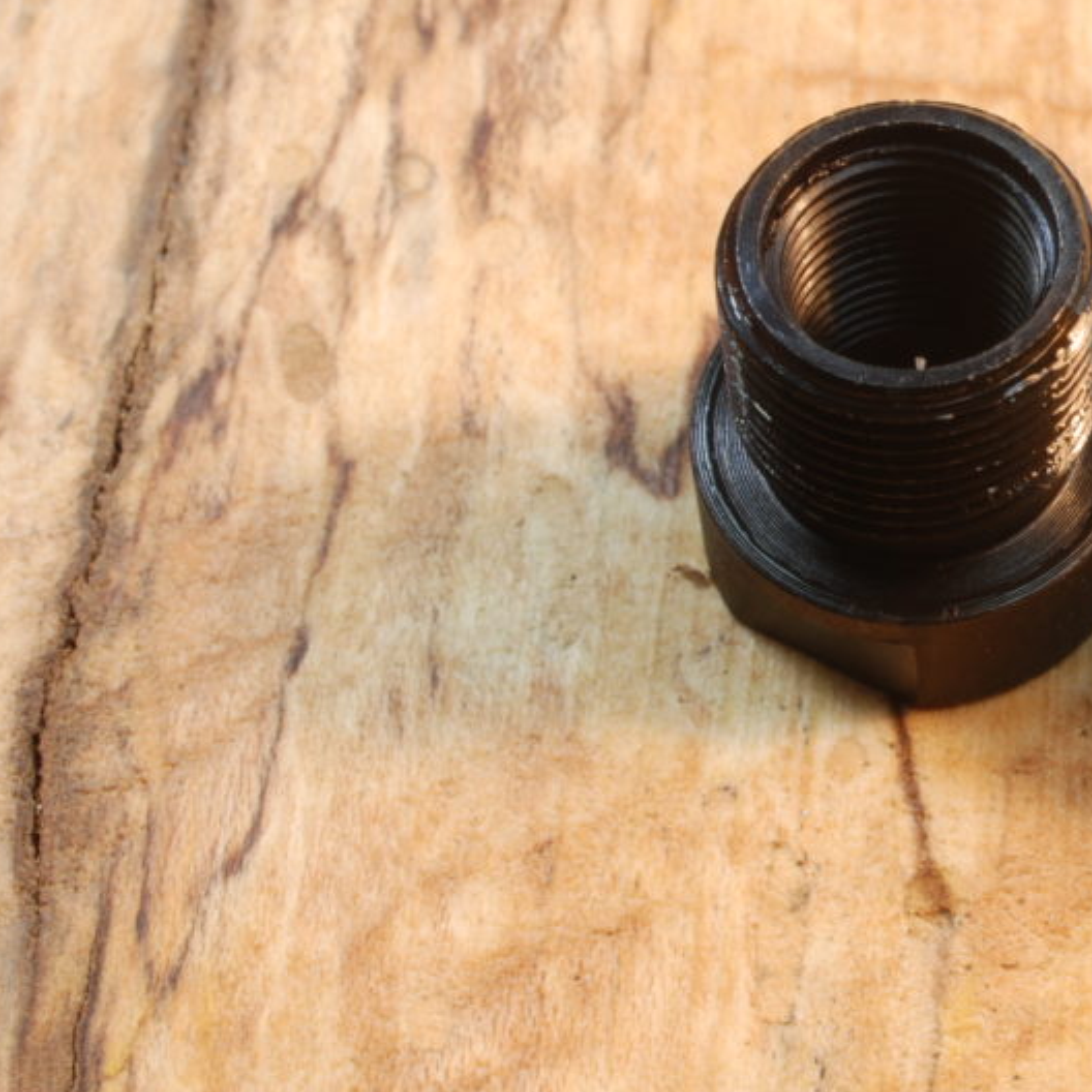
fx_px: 4140
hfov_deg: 14.6
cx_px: 1231
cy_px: 334
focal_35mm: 116
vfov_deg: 15.0
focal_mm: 40
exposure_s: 1/8
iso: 200
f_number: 22
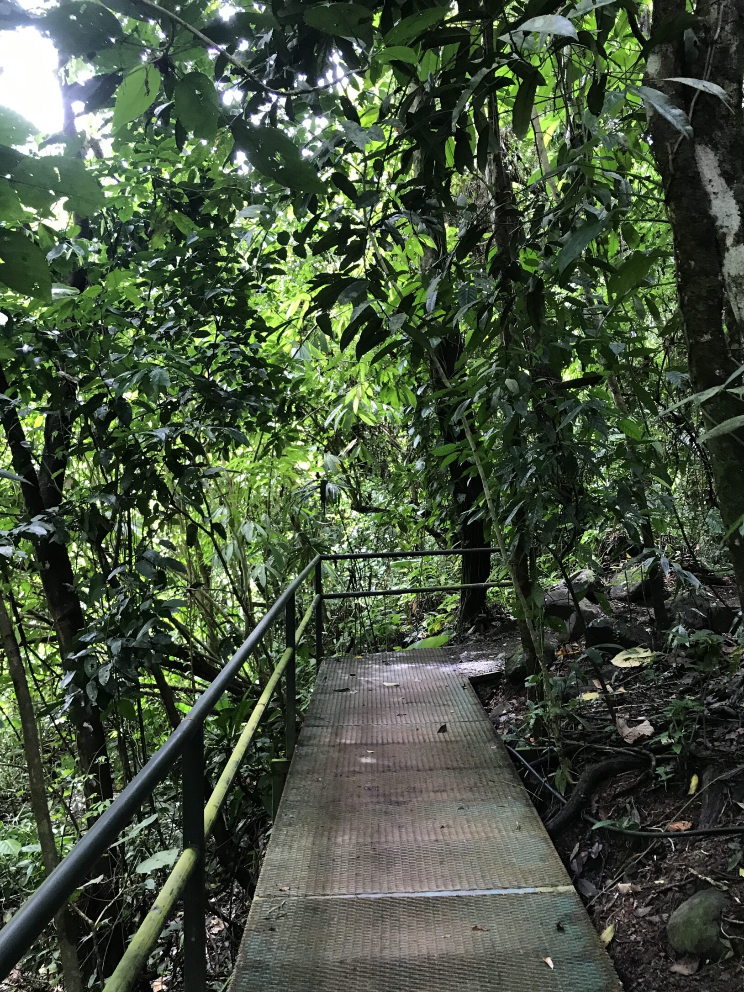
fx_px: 946
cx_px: 432
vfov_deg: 55.1
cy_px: 569
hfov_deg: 42.8
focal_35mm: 33
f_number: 1.8
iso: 32
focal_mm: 3.99
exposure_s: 1/30
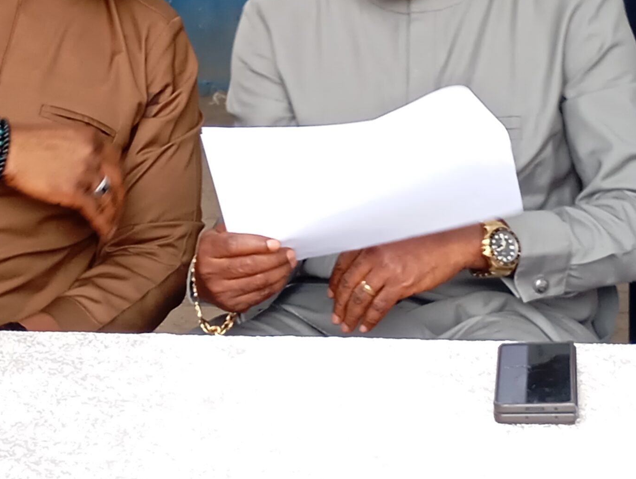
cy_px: 36
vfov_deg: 13.7
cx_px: 159
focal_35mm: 107
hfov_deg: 18.2
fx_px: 1969
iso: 162
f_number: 1.8
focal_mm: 4.27
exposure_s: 1/50
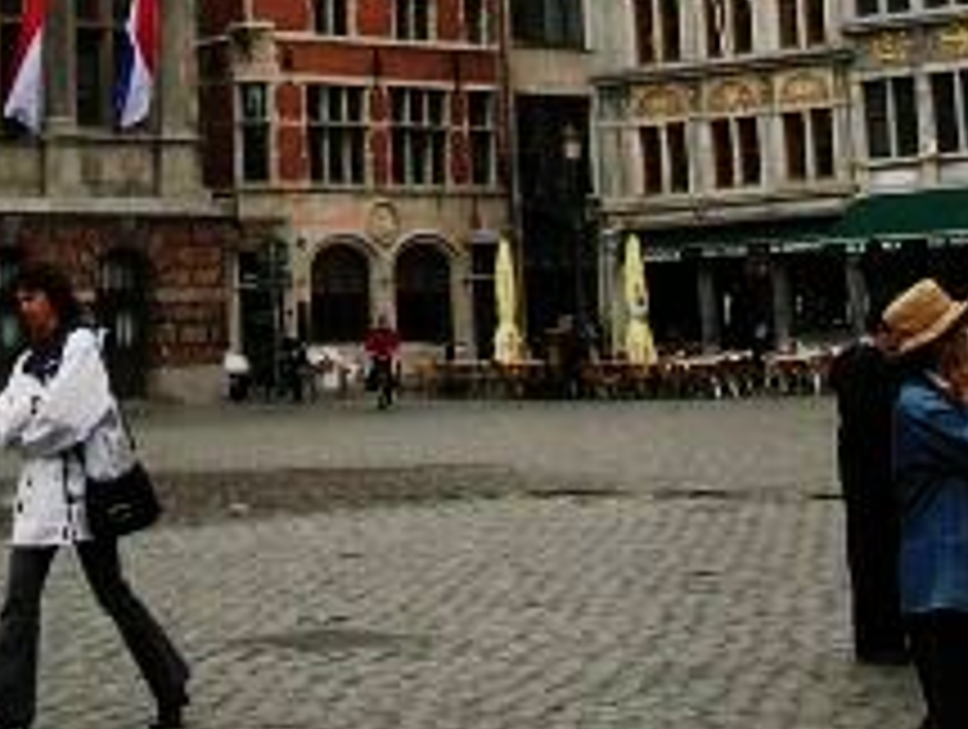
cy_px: -468
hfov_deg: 16.3
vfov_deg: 11.7
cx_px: 225
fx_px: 3361
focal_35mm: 120
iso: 50
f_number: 5.6
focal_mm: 5.8
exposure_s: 1/240
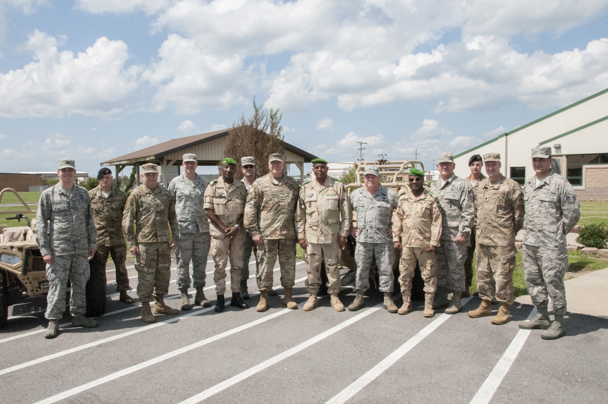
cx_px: 304
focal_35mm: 27
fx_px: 455
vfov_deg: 47.8
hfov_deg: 67.4
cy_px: 202
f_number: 18
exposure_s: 1/1250
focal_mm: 18
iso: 3200
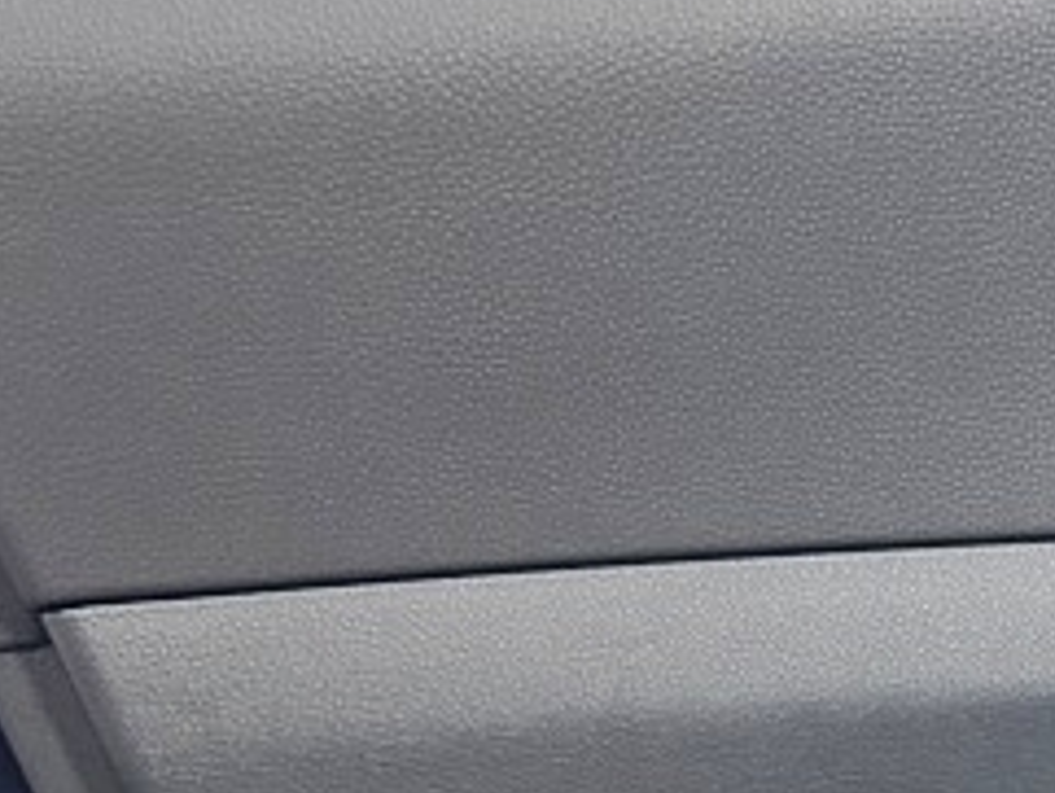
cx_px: 1734
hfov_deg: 16.8
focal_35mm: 102
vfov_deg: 13.6
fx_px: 3110
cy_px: 1192
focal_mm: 6.86
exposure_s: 1/60
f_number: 1.78
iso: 640
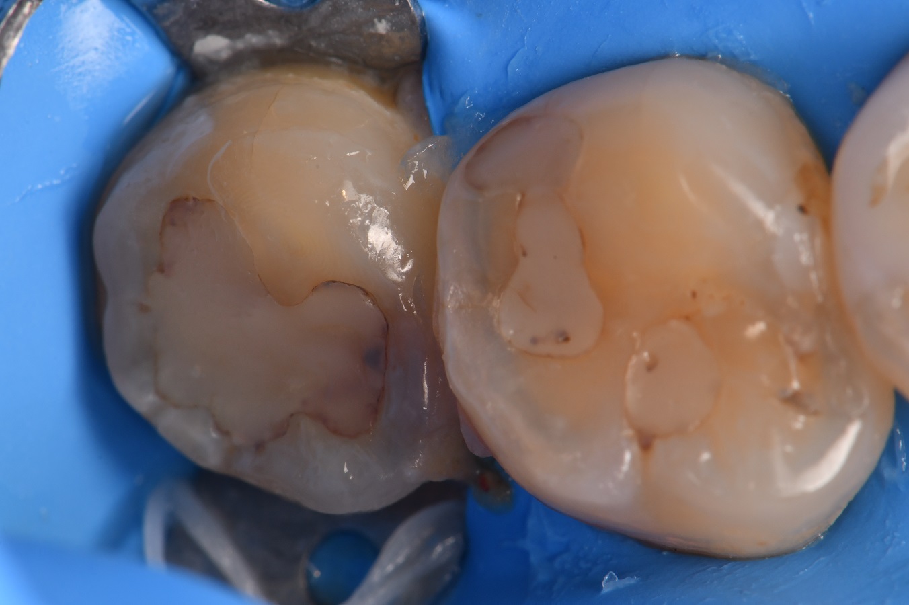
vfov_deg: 8.7
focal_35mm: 157
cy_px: 302
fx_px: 3962
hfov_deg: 13.1
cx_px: 454
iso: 200
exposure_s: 1/160
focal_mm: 105
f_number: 32
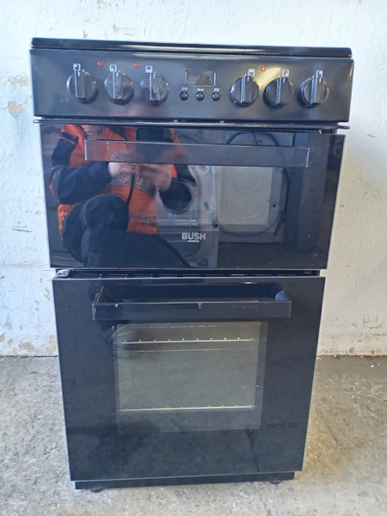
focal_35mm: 27
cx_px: 194
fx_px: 402
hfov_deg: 51.4
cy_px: 258
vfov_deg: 65.3
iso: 749
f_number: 1.8
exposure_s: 1/20
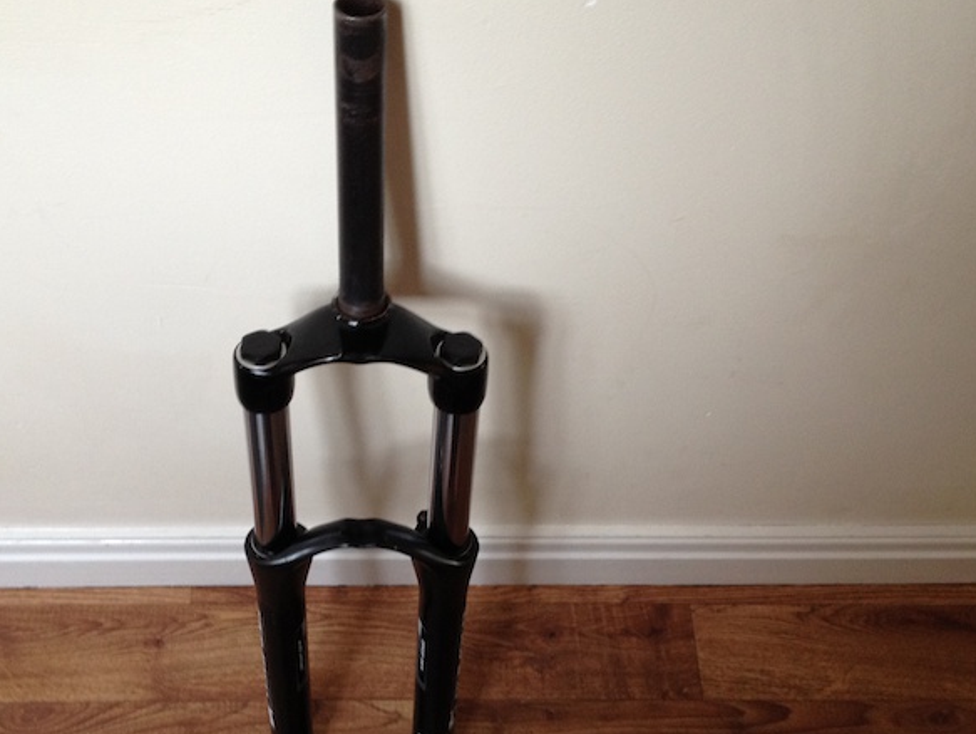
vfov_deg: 30.2
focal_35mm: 48
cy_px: 439
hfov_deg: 39.5
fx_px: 1354
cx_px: 408
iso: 100
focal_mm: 4.28
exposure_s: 1/20
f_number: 2.4
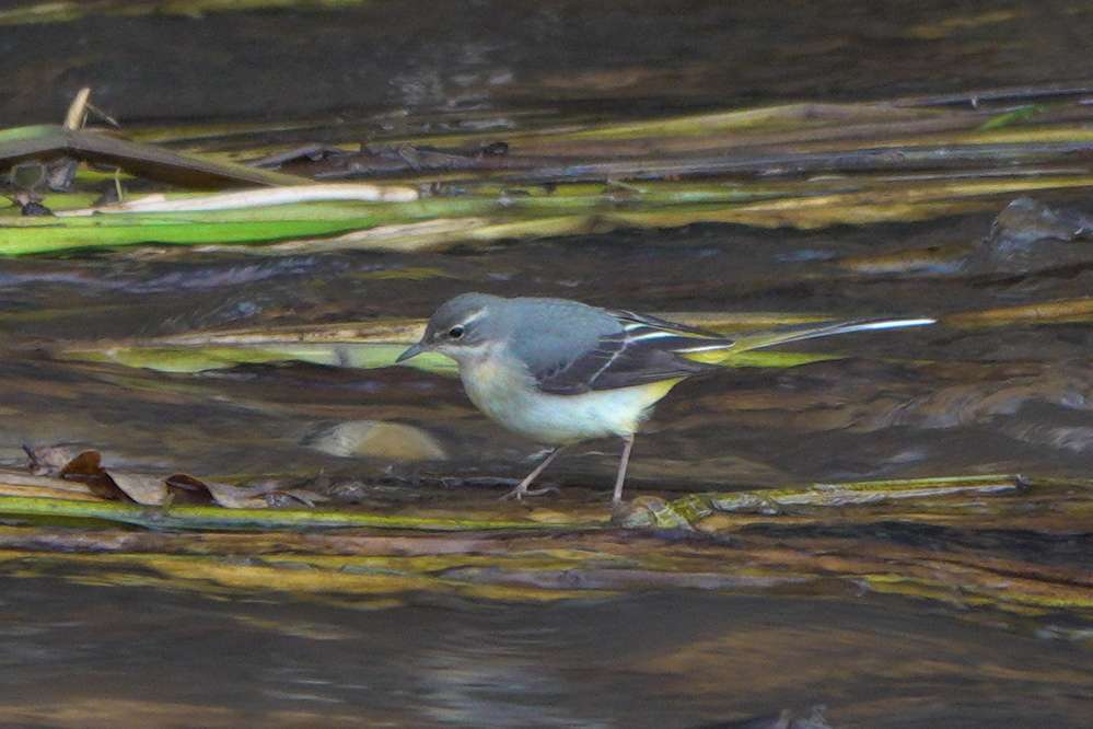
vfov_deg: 2.3
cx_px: 546
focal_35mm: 600
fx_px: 18215
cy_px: 364
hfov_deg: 3.4
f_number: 4
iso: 200
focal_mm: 220
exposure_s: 1/160
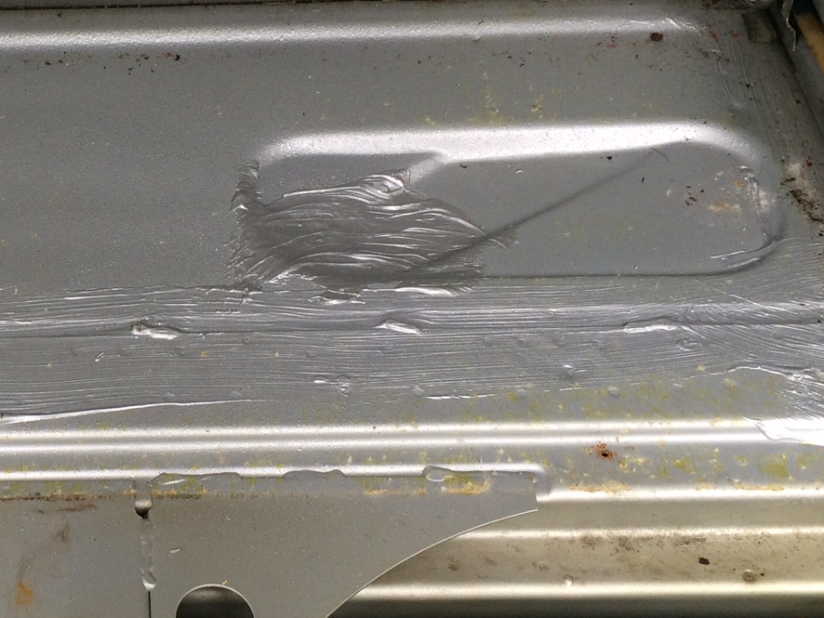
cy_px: 279
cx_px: 52
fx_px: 1595
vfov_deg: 21.9
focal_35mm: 67
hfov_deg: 27.7
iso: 50
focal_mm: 4.15
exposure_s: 1/120
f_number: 2.2
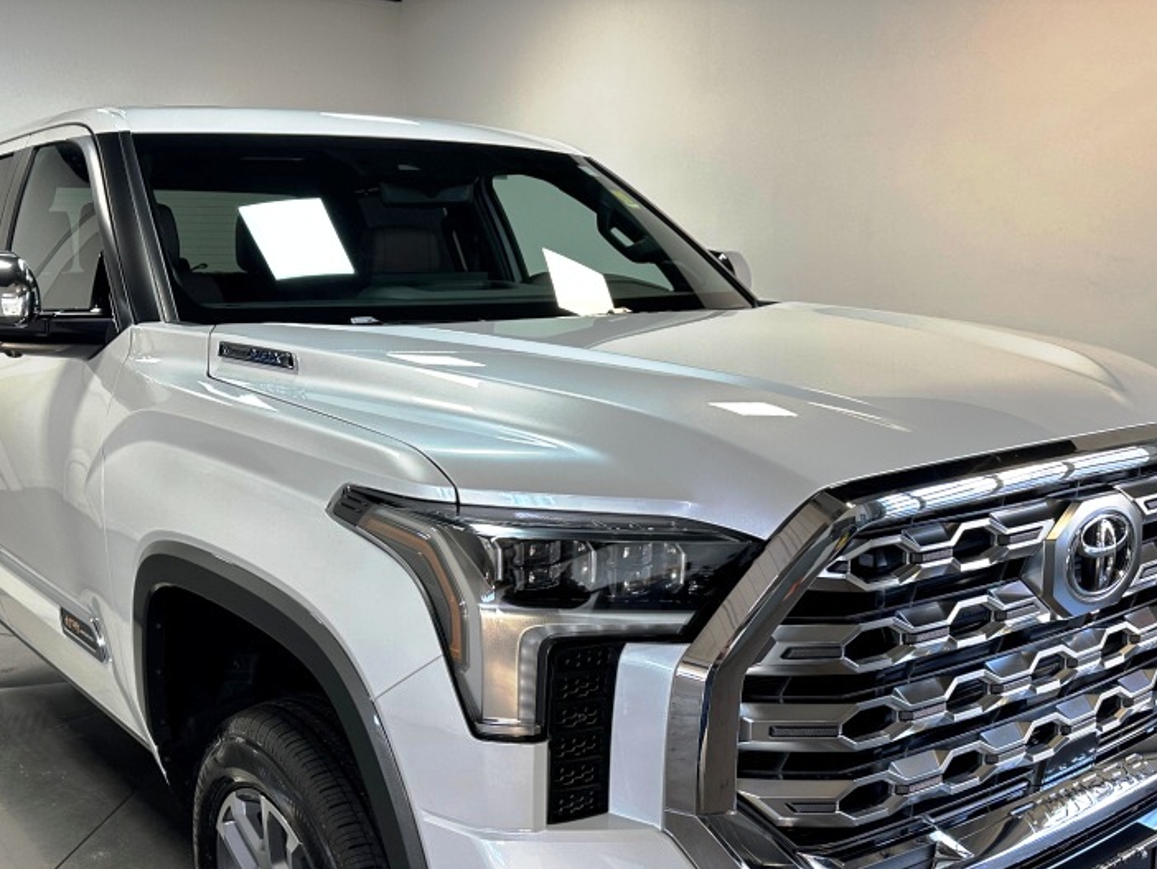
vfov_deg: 39.8
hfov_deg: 52.6
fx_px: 1170
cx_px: 541
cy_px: 630
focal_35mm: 35
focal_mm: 6.86
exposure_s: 1/60
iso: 160
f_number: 1.78
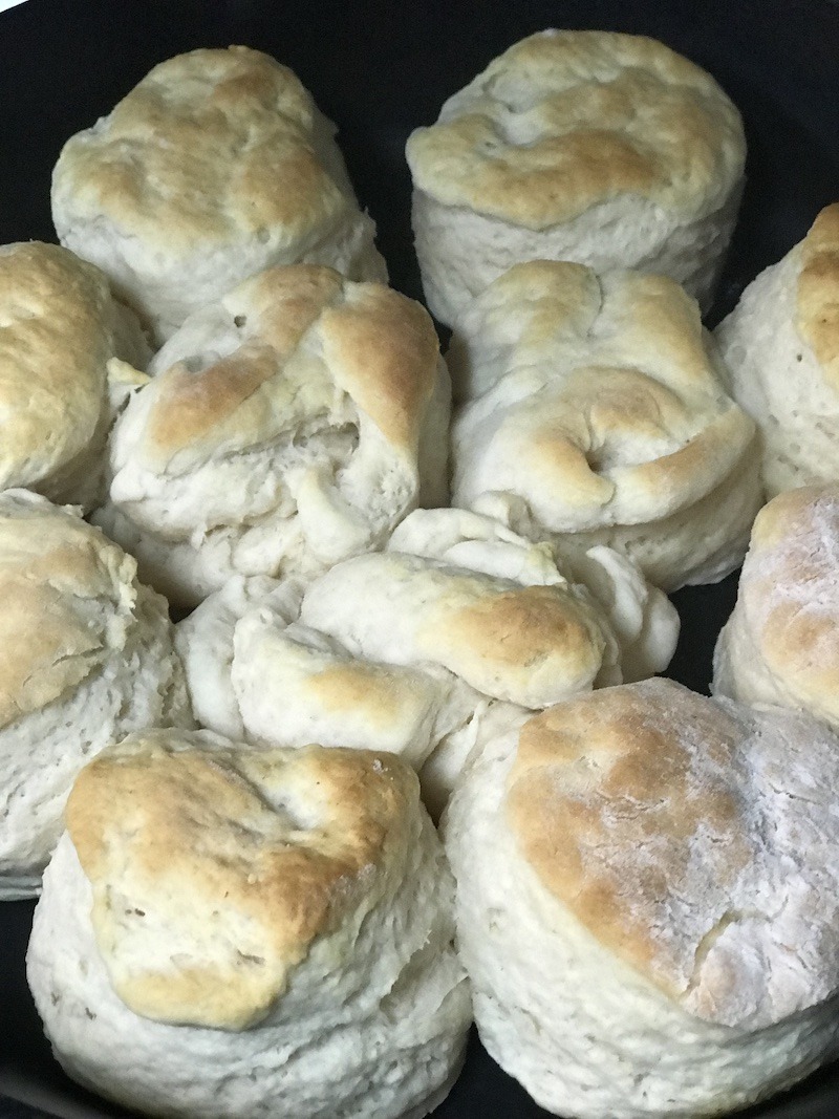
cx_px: 420
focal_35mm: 57
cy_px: 560
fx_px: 1842
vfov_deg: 33.8
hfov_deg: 25.7
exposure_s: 1/60
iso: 500
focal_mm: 6.6
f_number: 2.8
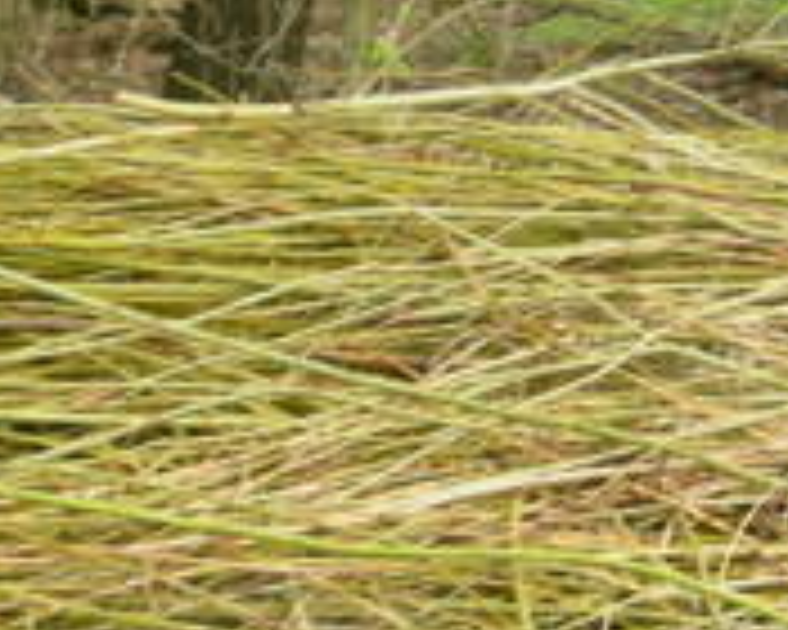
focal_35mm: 104
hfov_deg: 18.5
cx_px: 426
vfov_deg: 14.7
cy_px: 112
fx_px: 2425
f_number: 3.8
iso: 64
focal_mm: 7.5
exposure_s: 1/65.4
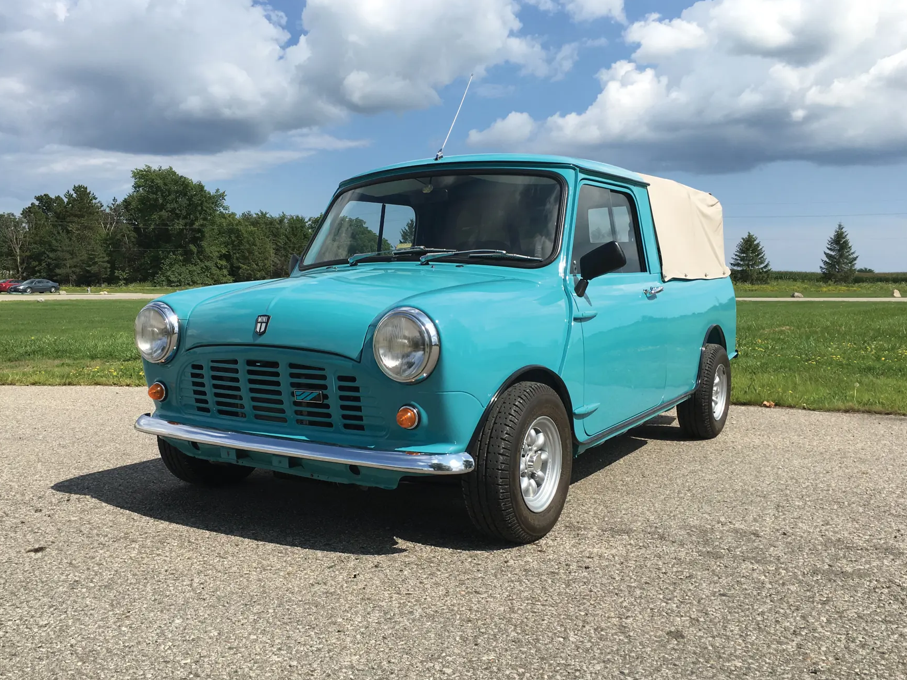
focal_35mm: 32
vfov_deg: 44.1
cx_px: 422
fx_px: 838
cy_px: 358
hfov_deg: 56.8
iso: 25
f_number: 2.2
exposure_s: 1/1923
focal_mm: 4.15
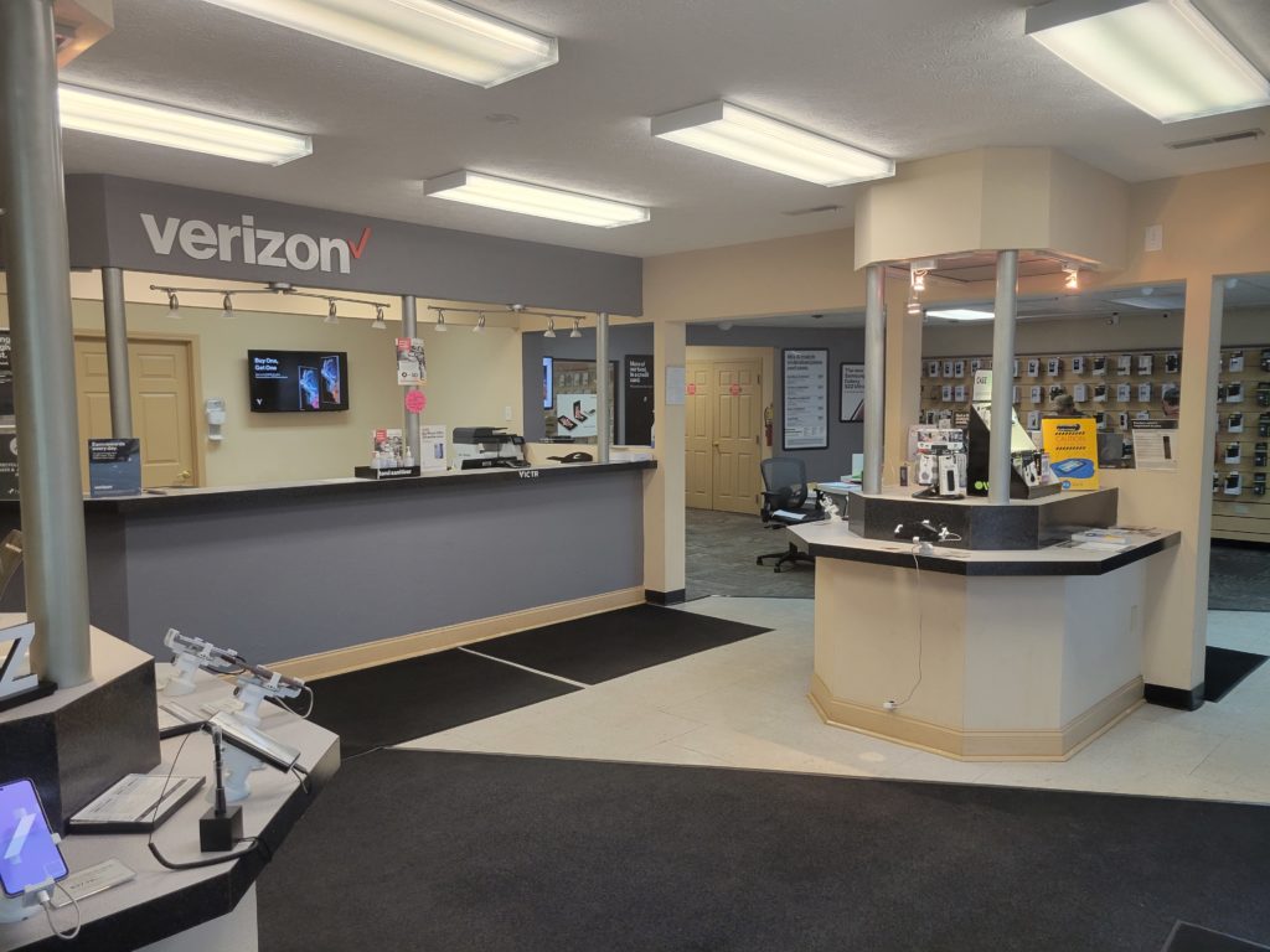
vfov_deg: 53.1
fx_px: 954
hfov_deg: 67.3
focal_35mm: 26
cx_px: 635
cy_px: 476
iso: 200
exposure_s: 1/120
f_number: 1.8
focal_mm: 5.4
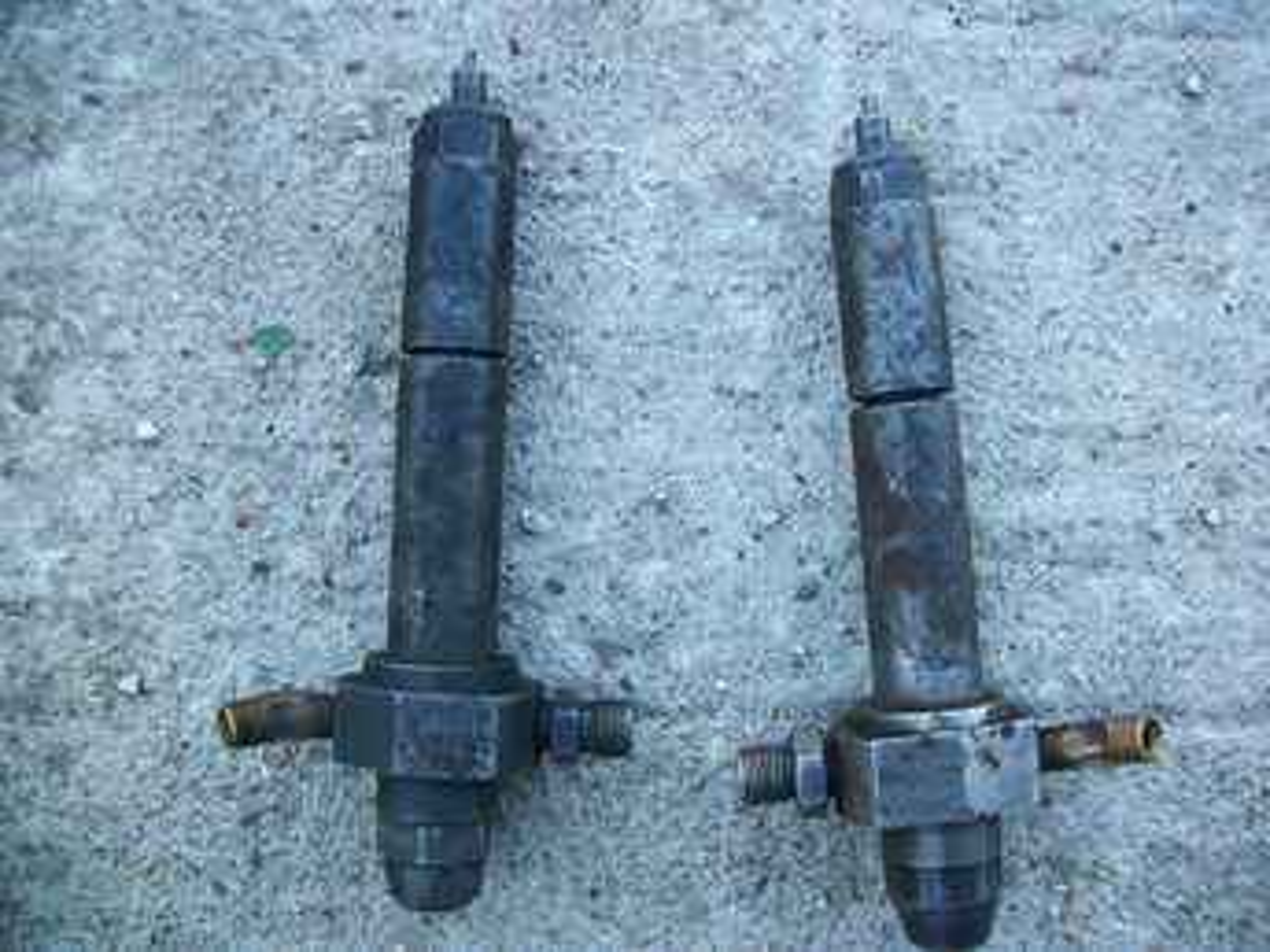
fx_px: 1174
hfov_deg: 56.8
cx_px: 635
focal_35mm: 32
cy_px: 476
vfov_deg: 44.2
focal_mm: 5.7
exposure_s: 1/80
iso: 80
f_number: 2.9
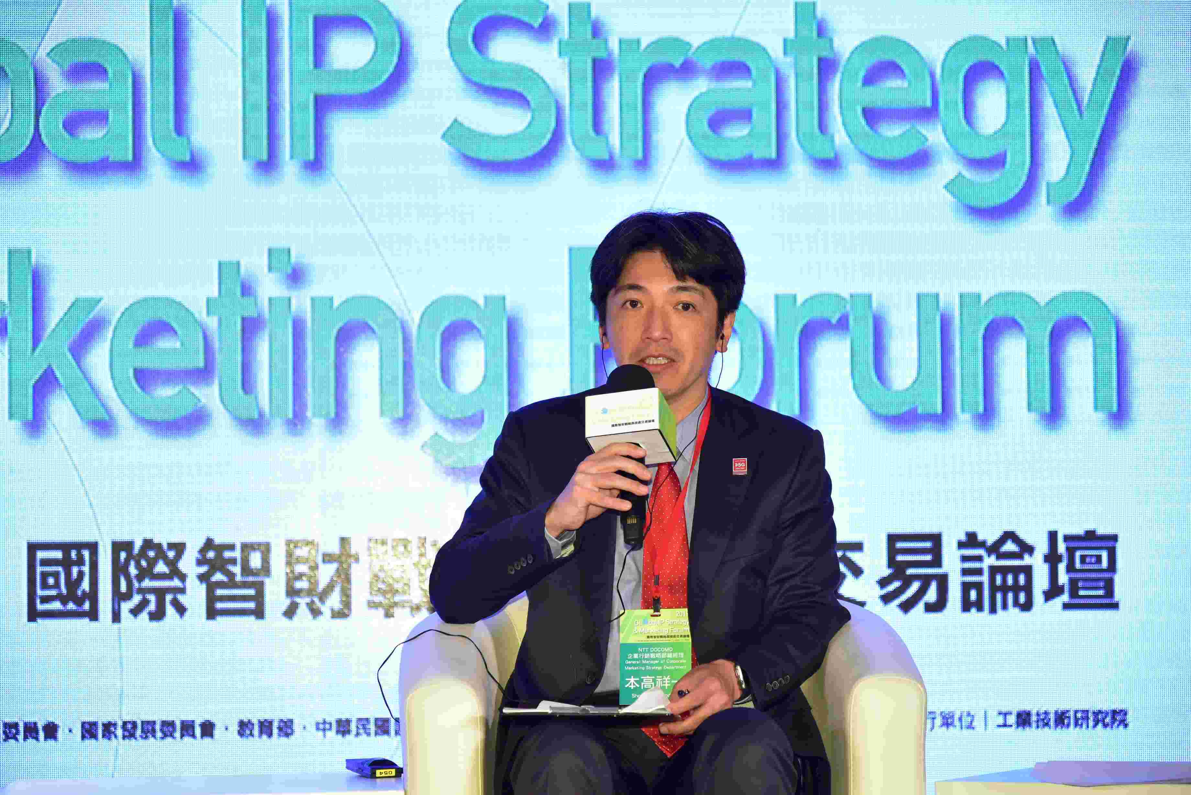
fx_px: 3971
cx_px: 596
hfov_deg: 17.1
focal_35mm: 120
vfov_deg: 11.4
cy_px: 398
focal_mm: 120
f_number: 4.5
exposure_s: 1/160
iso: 2500
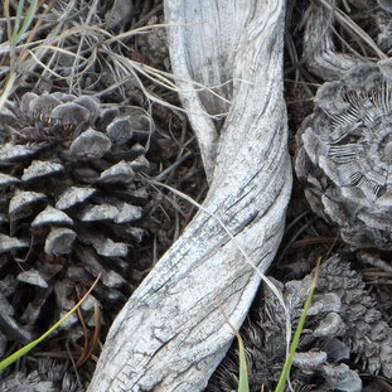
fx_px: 3408
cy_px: 170
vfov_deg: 6.6
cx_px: 203
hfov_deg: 6.6
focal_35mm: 266
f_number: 4.6
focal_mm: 17
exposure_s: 1/60
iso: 100
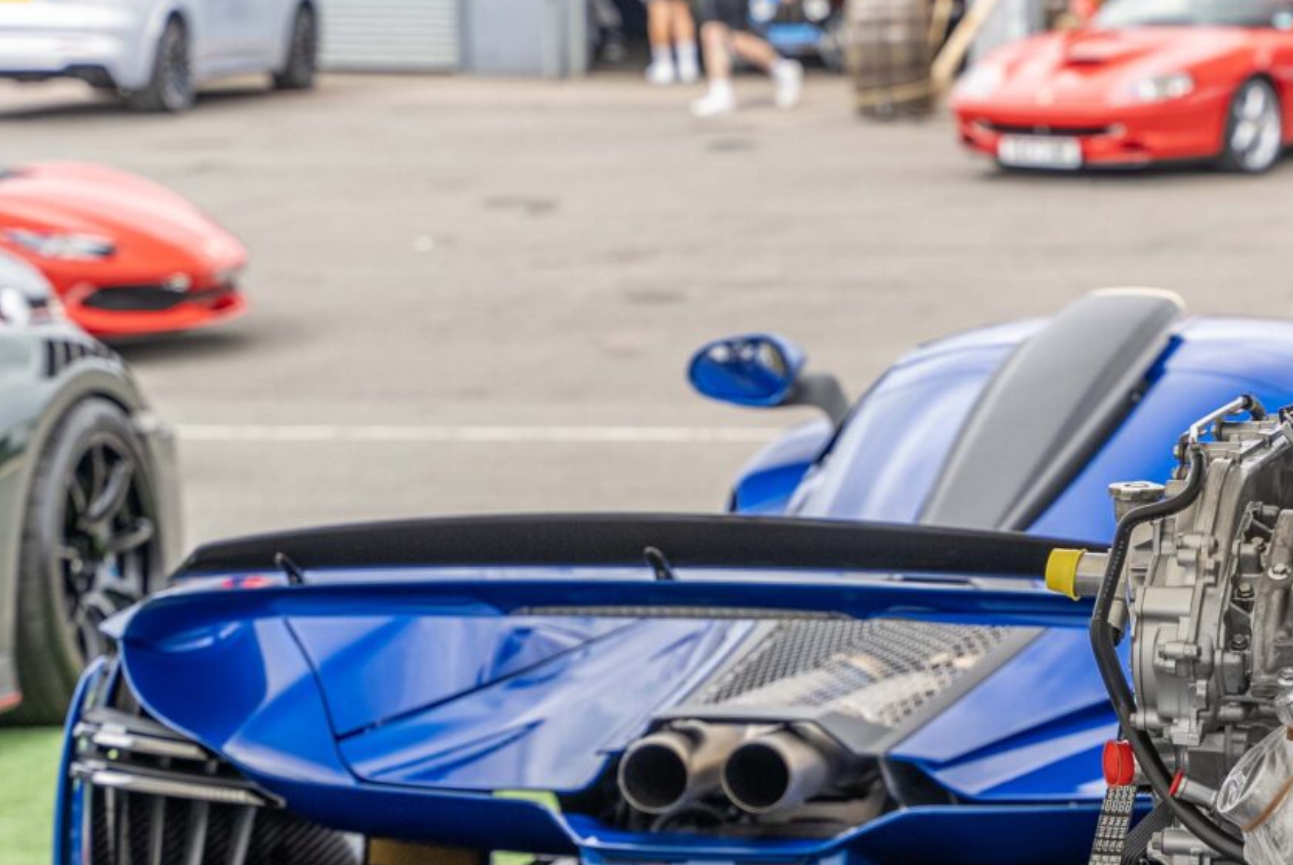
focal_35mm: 129
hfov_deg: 15.8
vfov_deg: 10.6
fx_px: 4637
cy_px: 702
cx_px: 1042
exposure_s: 1/160
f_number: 4.5
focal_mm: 70
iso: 200
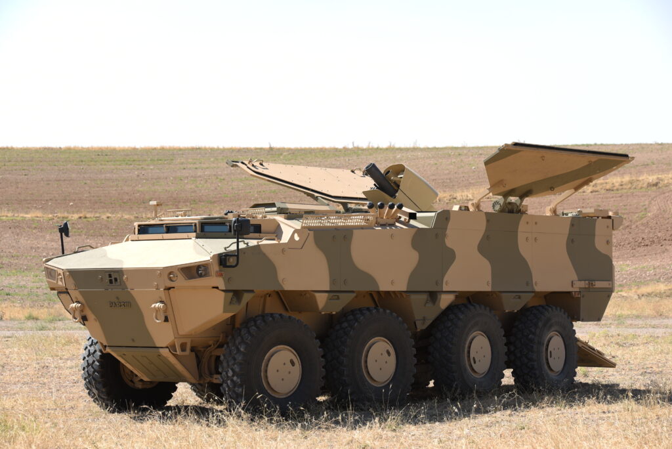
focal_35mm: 98
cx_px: 336
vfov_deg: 14.0
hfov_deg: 20.8
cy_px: 224
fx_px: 1830
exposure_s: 1/200
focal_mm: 98
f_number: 6.3
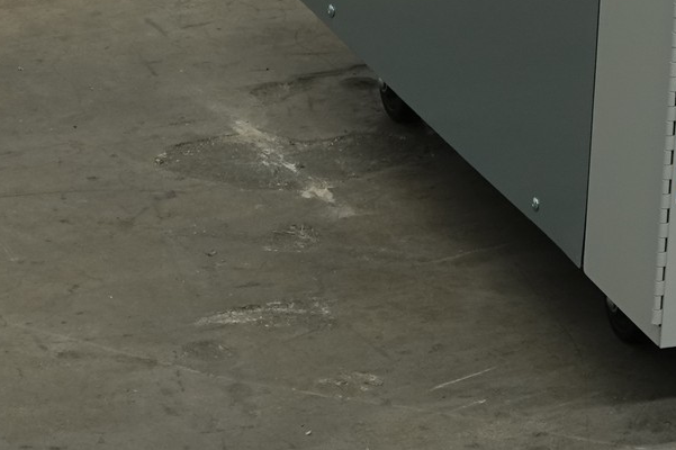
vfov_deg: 3.4
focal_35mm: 399
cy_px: -230
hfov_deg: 5.2
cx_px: 600
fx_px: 7488
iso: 400
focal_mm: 42.74
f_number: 4.5
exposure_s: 1/125
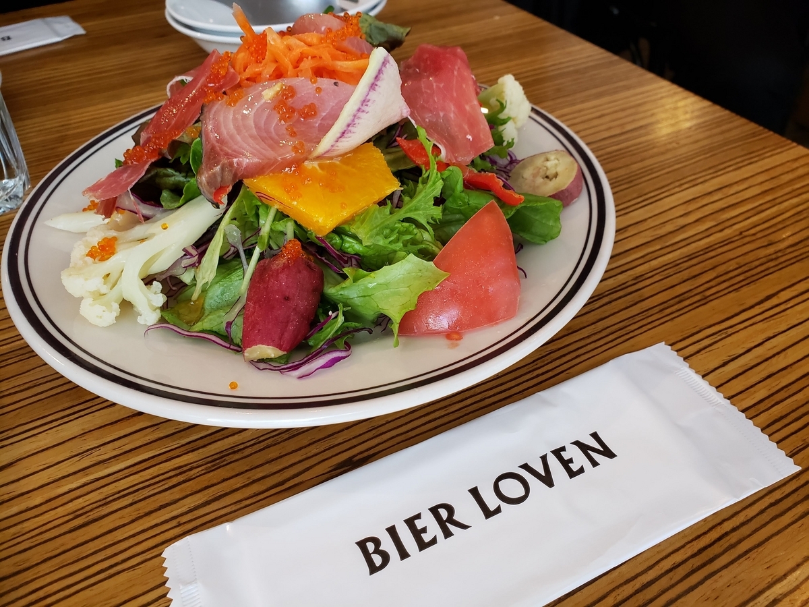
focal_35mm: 26
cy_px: 304
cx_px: 404
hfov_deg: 67.3
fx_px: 608
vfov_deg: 53.1
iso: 200
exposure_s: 1/60
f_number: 2.4
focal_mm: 4.3
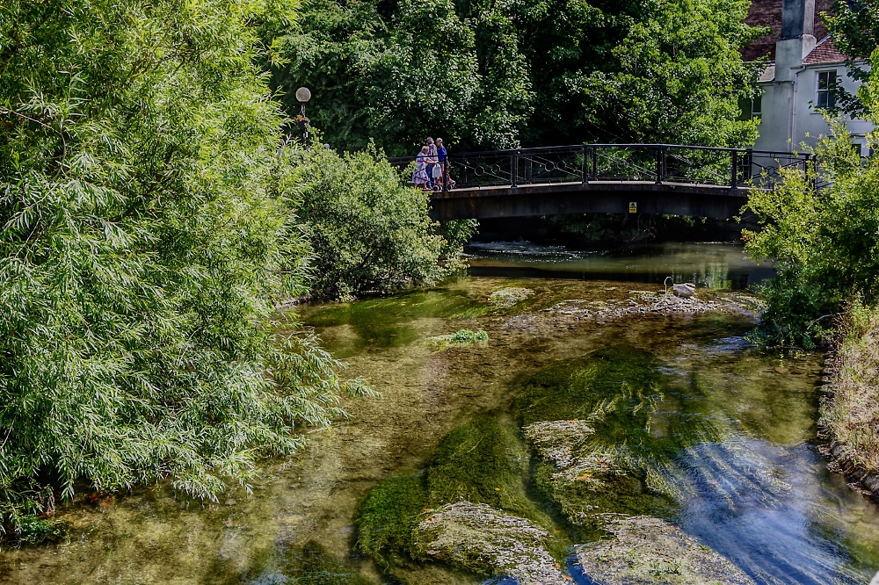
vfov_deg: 29.2
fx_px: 1123
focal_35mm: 46
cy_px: 292
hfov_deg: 42.8
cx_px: 440
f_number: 8
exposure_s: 1/100
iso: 200
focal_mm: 31
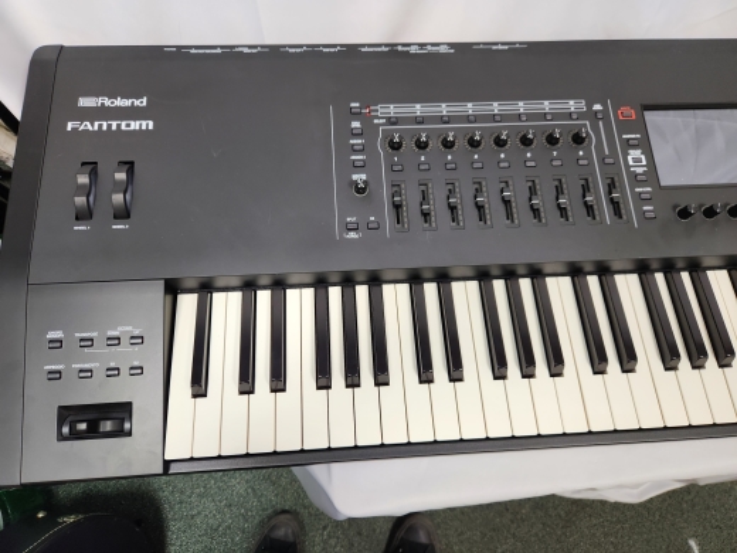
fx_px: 490
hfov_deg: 73.9
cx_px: 368
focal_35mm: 23
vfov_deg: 58.9
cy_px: 276
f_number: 1.8
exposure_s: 1/120
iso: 200
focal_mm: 5.4
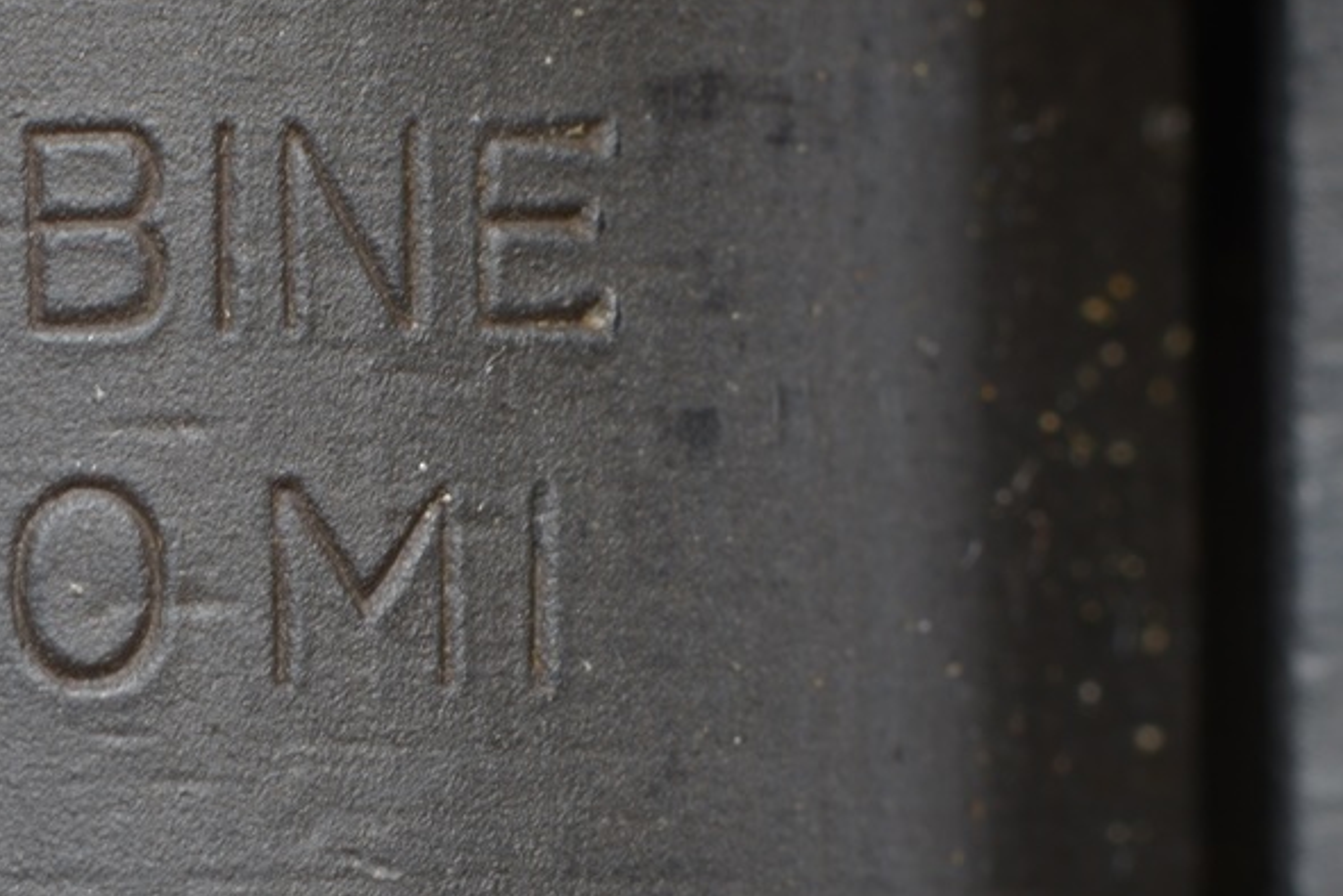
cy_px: 399
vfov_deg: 3.8
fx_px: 13578
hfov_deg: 5.6
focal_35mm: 364
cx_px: -273
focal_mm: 105
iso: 100
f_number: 22
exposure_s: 1/60
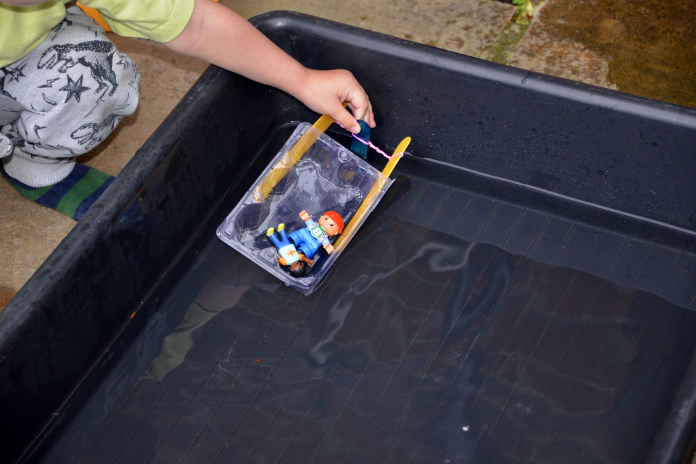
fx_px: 2030
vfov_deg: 13.0
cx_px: 348
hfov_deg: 19.5
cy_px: 232
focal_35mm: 105
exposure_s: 1/60
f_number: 5.3
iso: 800
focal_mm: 105
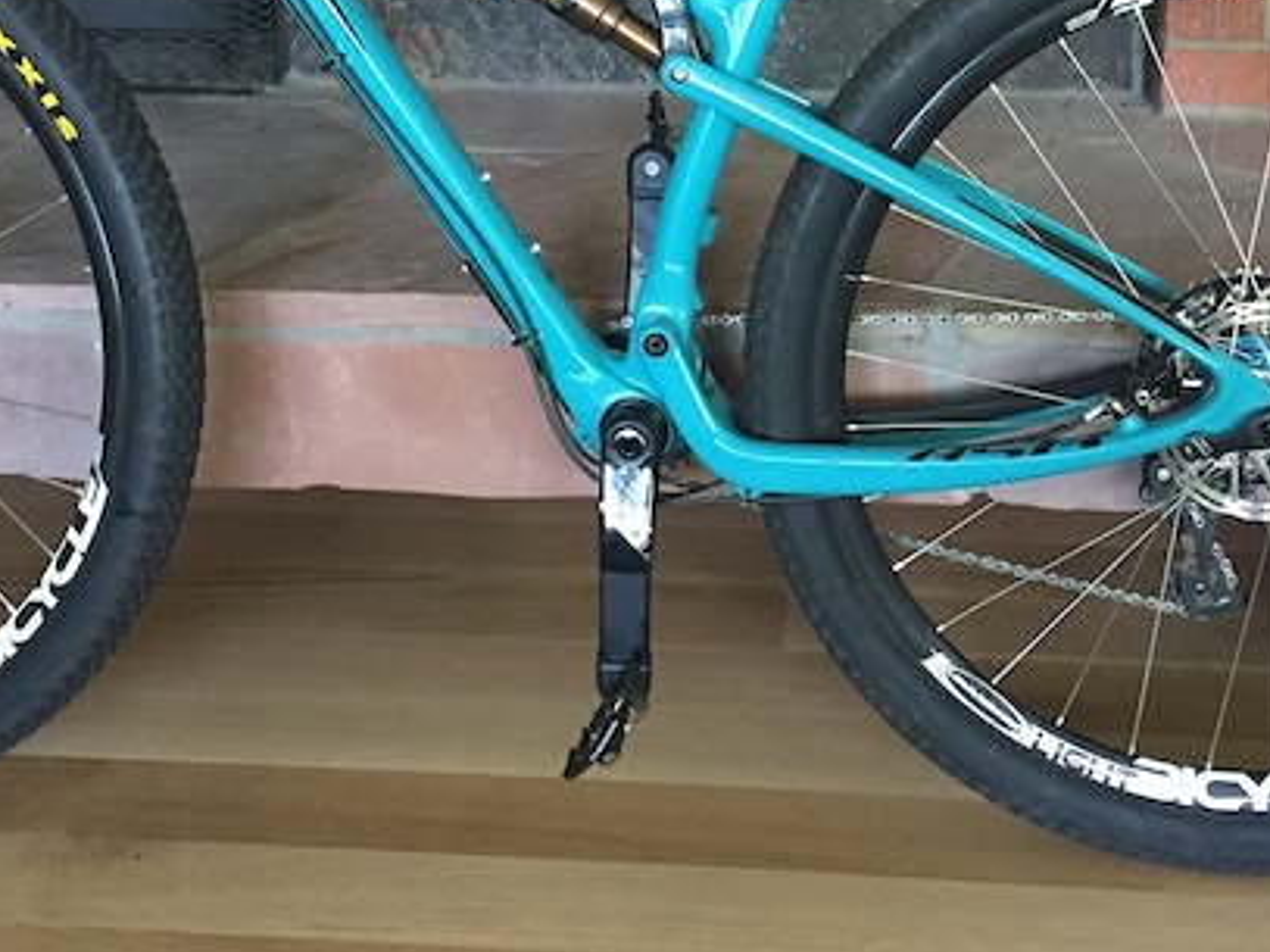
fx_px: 2091
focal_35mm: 57
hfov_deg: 33.8
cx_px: 665
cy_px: 140
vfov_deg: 25.1
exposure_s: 1/30
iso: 200
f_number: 2.2
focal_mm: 4.15
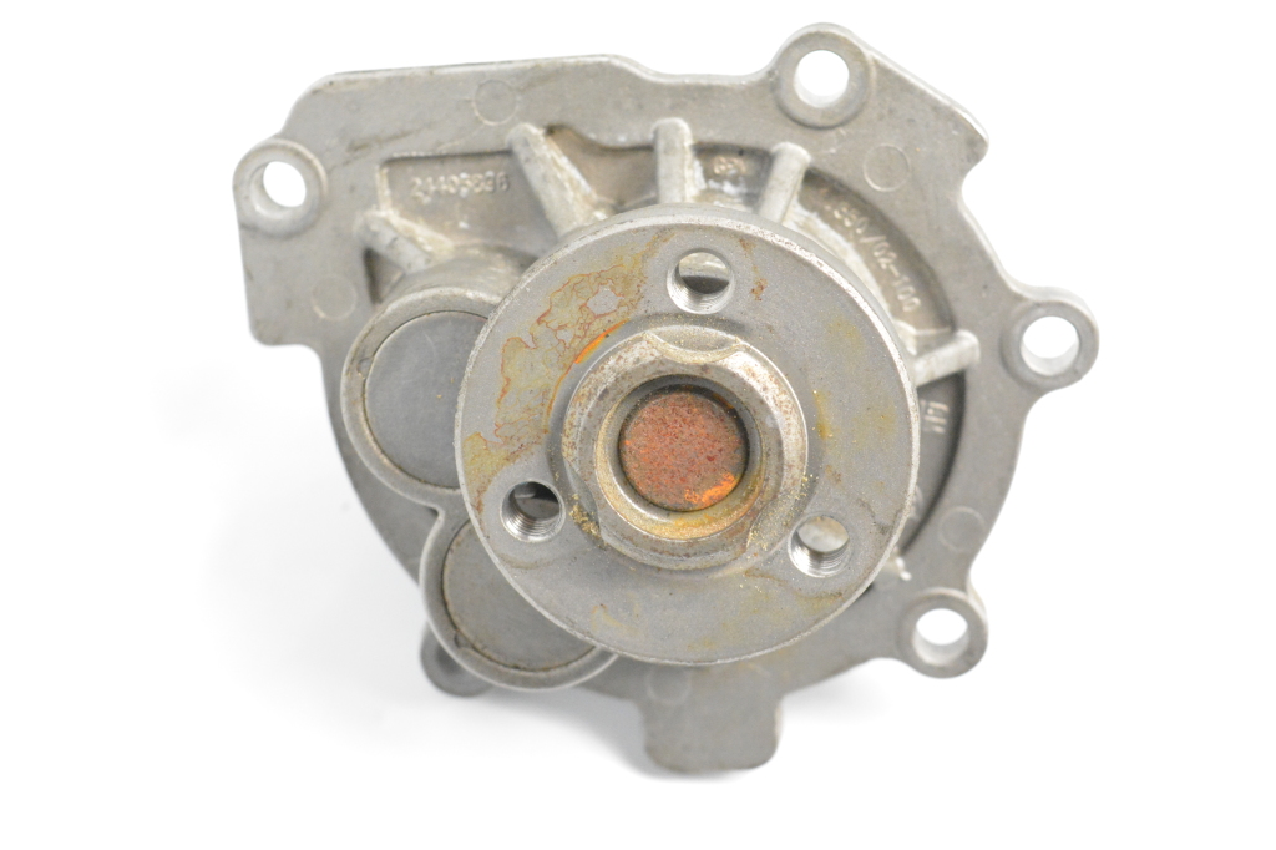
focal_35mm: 82
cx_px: 638
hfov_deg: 24.6
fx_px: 2923
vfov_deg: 16.5
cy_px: 425
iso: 6400
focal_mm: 55
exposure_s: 1/250
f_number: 8
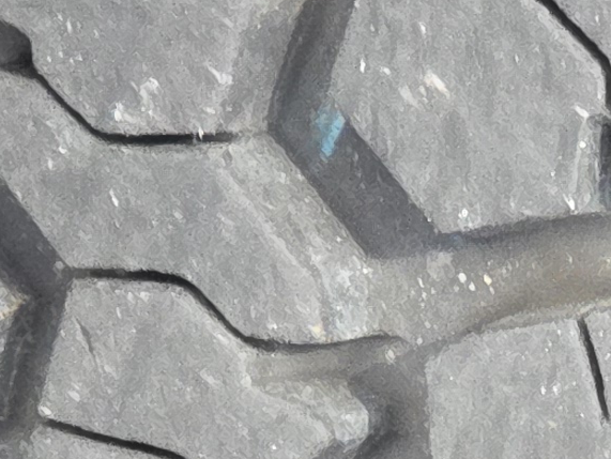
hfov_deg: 4.1
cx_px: 1040
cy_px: 1120
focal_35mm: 483
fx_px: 8531
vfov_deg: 3.0
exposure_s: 1/120
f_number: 2.4
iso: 64
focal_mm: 7
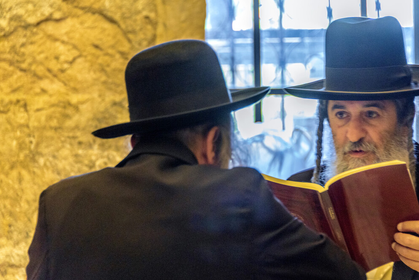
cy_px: 144
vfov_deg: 6.0
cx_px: 253
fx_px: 2678
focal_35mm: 230
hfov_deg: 8.9
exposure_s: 1/40
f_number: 5.6
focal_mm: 190
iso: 1600
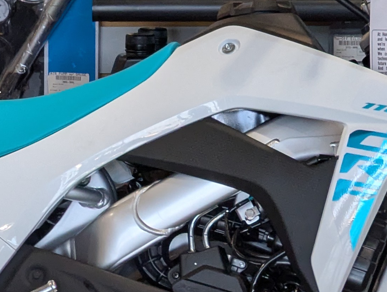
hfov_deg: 5.0
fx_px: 4421
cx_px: 210
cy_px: 298
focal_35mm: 395
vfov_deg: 3.8
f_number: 3.5
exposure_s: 1/120
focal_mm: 19
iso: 349
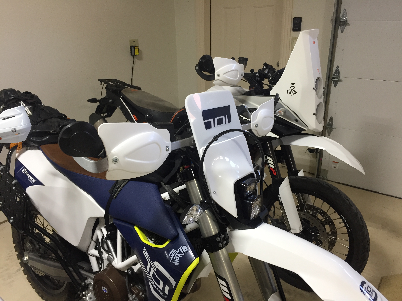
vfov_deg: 48.2
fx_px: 337
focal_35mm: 29
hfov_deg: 61.7
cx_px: 201
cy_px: 150
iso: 40
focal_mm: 4.15
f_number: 2.2
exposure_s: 1/30
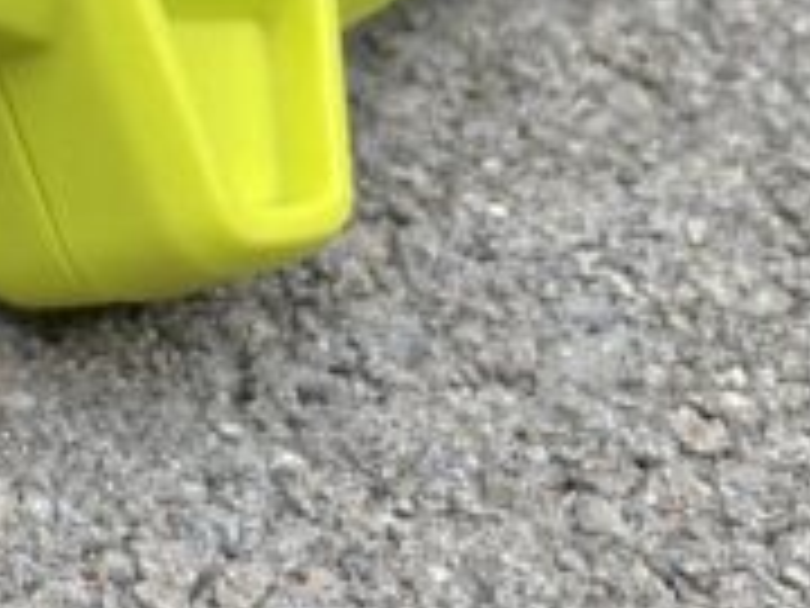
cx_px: -540
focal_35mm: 148
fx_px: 3463
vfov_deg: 9.2
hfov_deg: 12.4
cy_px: -725
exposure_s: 1/403
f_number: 1.6
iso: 32
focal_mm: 4.2
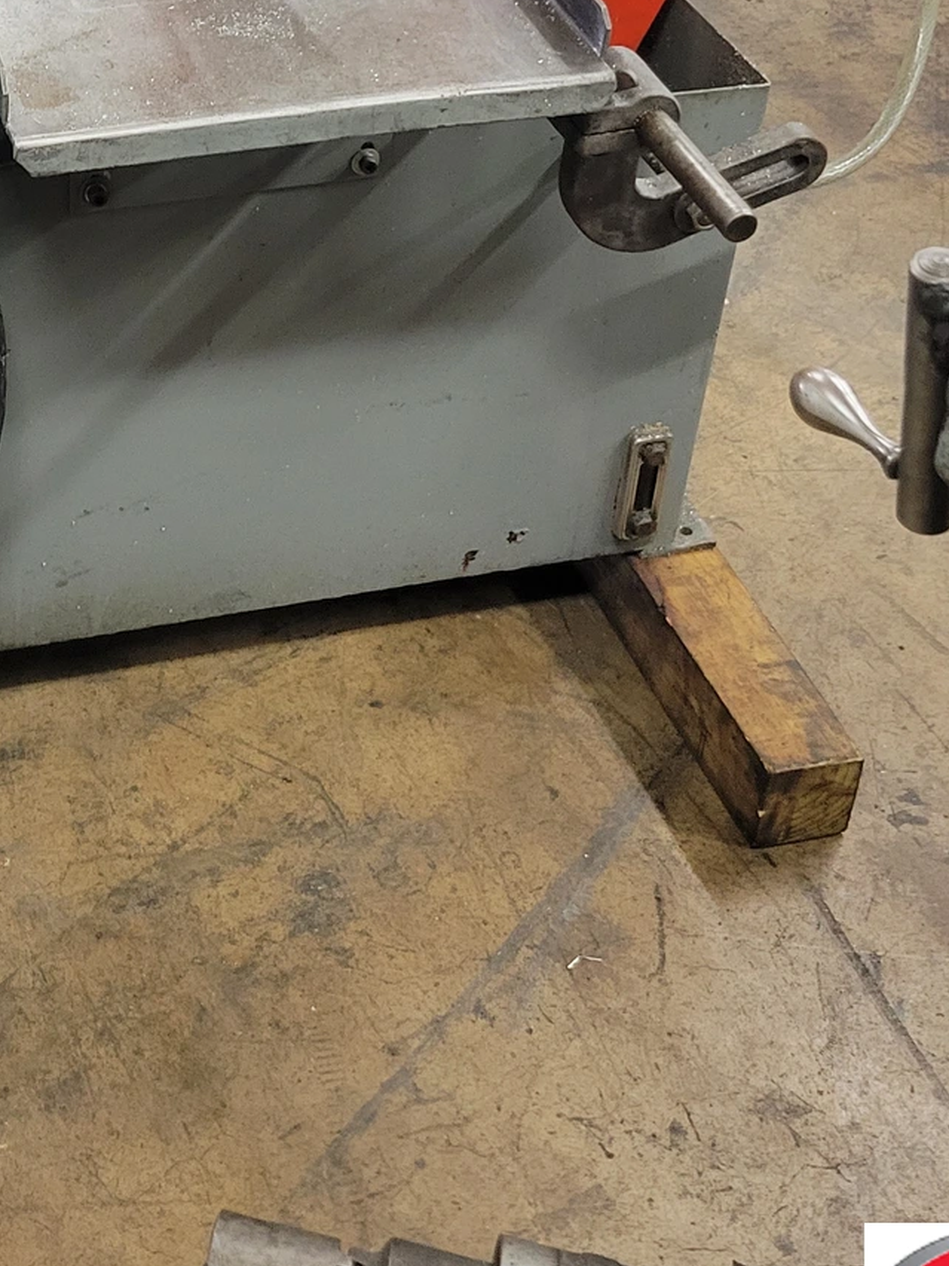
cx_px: 114
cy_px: -31
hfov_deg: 23.5
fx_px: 2230
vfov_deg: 29.4
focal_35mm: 61
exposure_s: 1/32
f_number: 1.8
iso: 640
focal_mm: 5.4
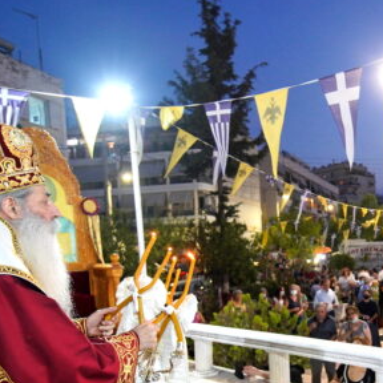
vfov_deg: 46.6
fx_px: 426
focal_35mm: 34
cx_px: 352
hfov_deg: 43.7
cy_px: 291
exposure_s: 1/125
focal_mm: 15
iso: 1600
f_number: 2.8
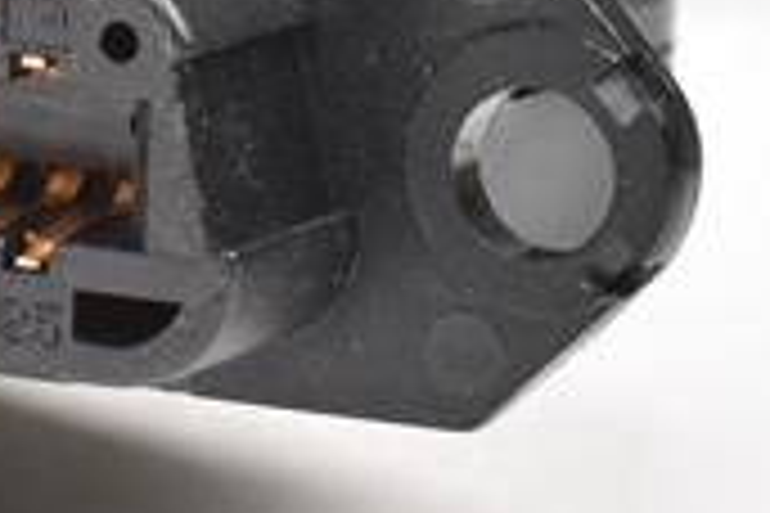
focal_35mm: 289
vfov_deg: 4.7
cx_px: -518
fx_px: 6176
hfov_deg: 7.0
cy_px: -36
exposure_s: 1/200
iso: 200
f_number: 13
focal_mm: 55
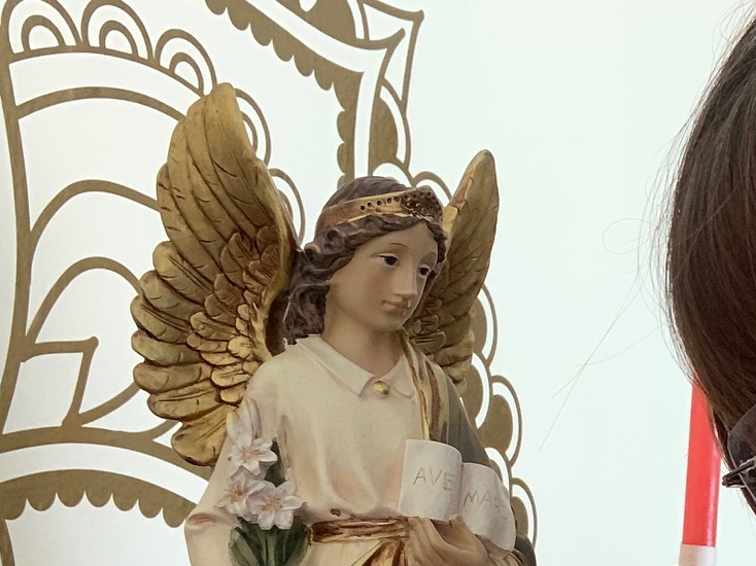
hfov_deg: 27.6
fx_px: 1463
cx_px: 720
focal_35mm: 67
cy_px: 520
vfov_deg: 21.4
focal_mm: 2.87
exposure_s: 1/31
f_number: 2.2
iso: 320
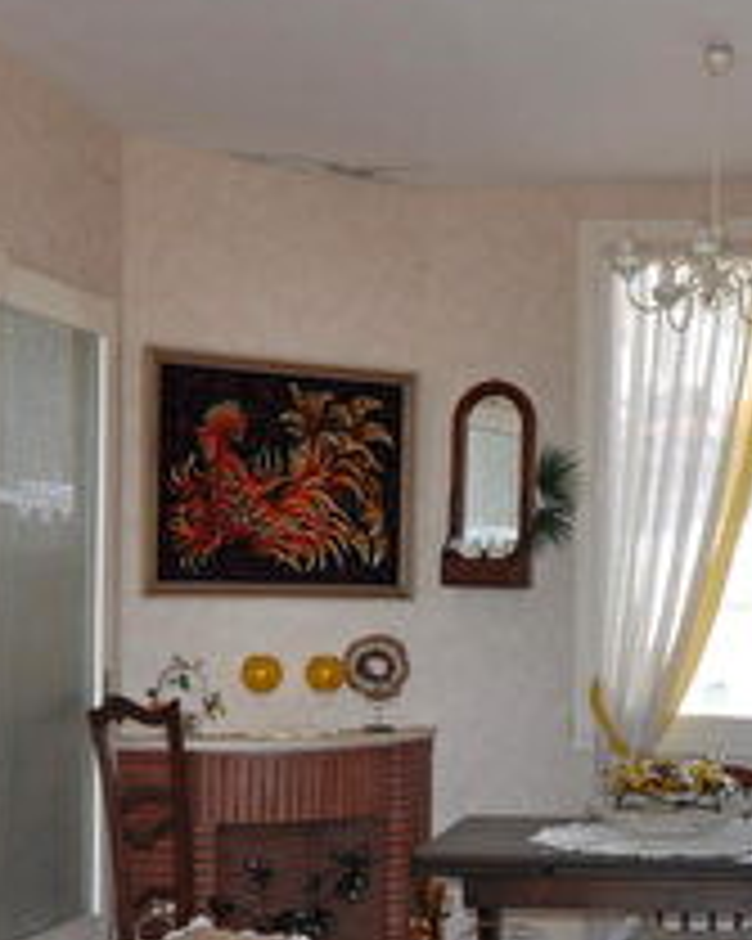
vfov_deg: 28.6
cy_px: 618
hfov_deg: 22.2
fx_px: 1837
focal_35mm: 66
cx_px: 761
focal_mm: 14
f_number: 6.3
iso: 200
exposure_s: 1/200
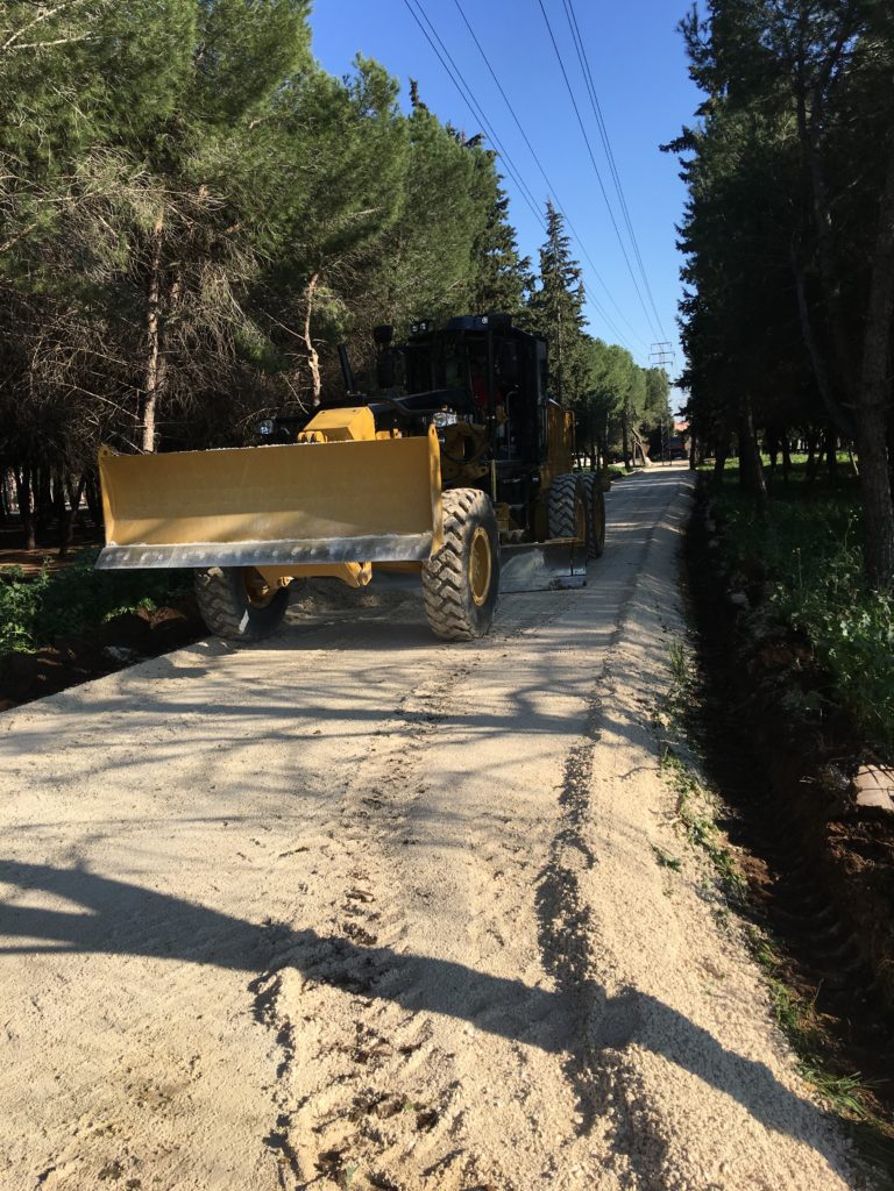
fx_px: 999
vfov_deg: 61.7
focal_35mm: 29
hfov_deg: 48.2
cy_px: 596
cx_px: 447
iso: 25
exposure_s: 1/1131
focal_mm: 4.15
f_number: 2.2
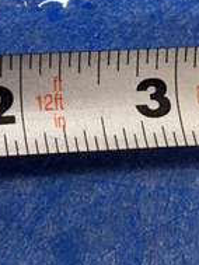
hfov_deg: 11.0
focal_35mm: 131
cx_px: -66
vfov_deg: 14.5
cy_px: -74
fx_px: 1003
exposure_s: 1/30
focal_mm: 4.15
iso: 40
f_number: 2.2
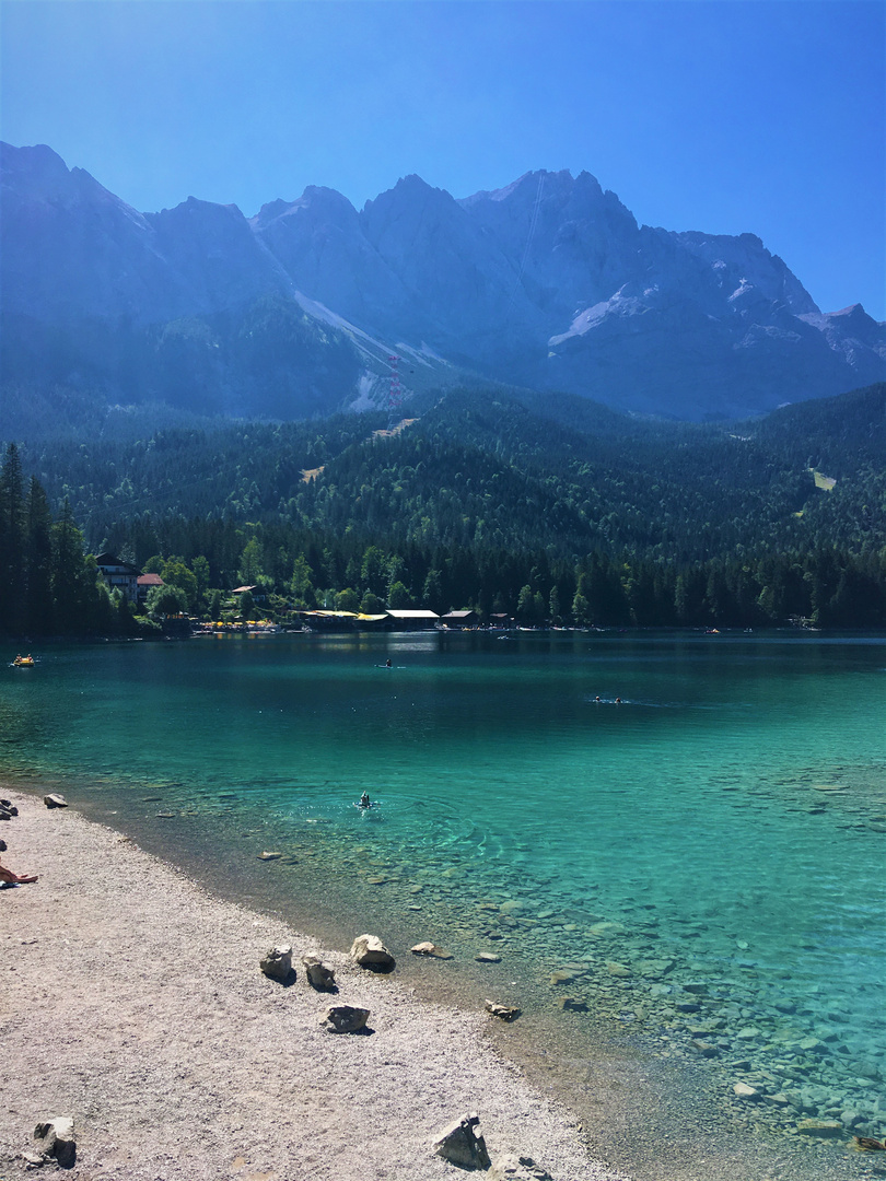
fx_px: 990
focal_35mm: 29
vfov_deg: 61.7
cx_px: 443
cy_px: 590
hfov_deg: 48.2
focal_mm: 4.15
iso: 25
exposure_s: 1/1709
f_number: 2.2
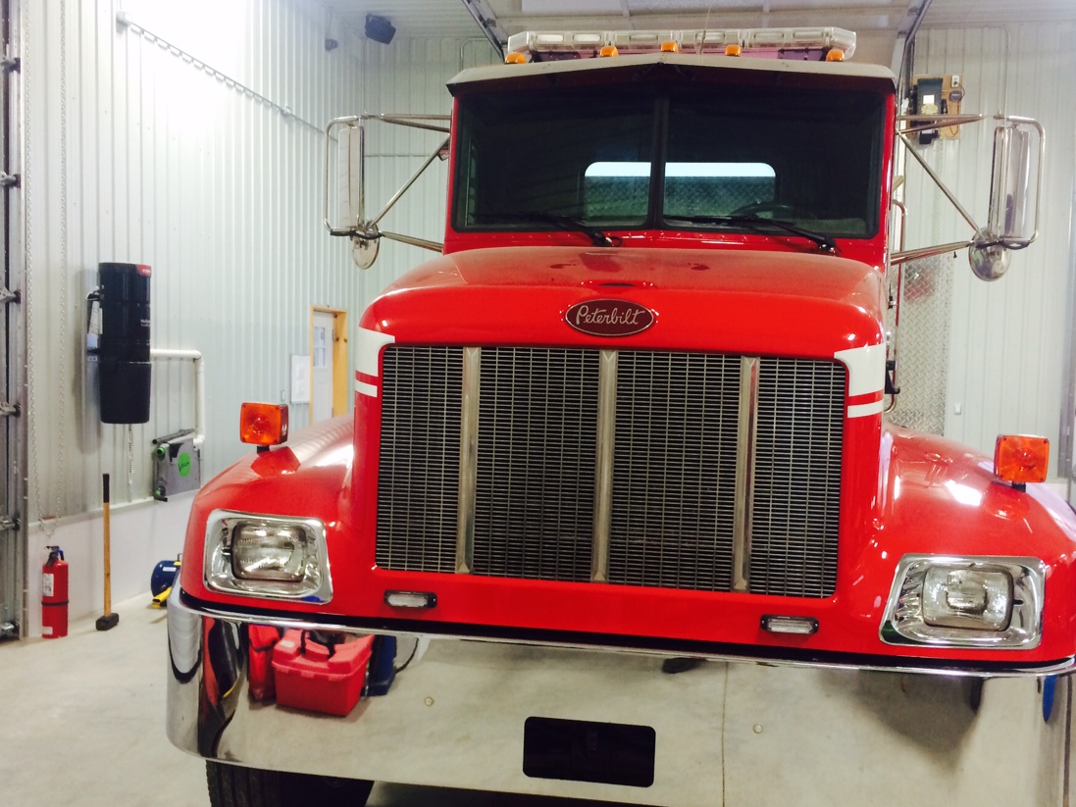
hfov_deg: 52.6
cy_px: 425
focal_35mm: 35
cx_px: 585
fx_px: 1088
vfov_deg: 40.7
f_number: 2.2
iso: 100
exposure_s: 1/30
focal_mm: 4.12
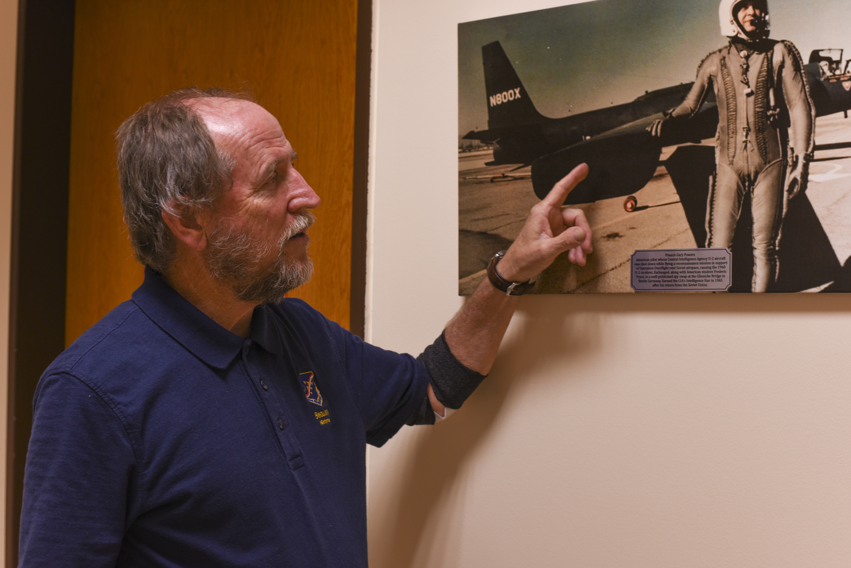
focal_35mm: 50
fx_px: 1182
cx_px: 426
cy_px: 284
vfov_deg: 27.0
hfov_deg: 39.6
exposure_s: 1/50
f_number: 5.6
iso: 320
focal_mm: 50
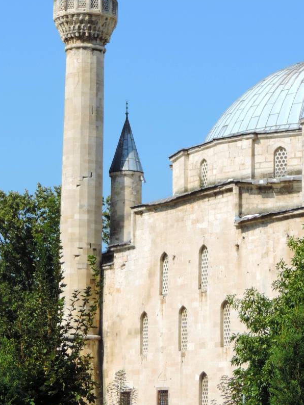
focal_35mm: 141
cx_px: 179
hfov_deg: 10.5
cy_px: 116
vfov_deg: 14.0
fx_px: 1650
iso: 80
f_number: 3.9
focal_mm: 12.4
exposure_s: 1/1250
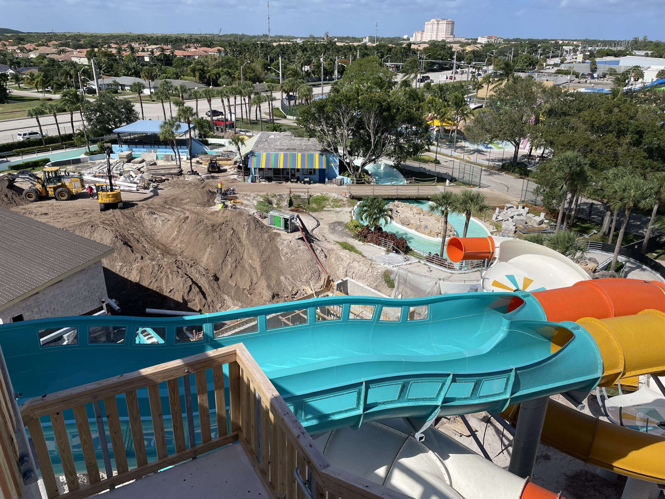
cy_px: 250
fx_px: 499
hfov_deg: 67.3
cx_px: 332
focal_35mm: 26
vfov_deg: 53.1
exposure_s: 1/4831
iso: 32
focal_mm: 4.2
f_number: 1.6
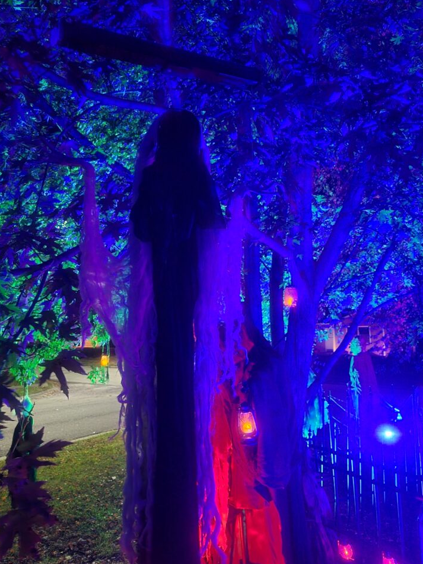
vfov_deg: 63.4
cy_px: 285
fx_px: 456
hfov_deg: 49.7
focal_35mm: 28
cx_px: 201
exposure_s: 1/9
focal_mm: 5.4
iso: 1250
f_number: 1.8
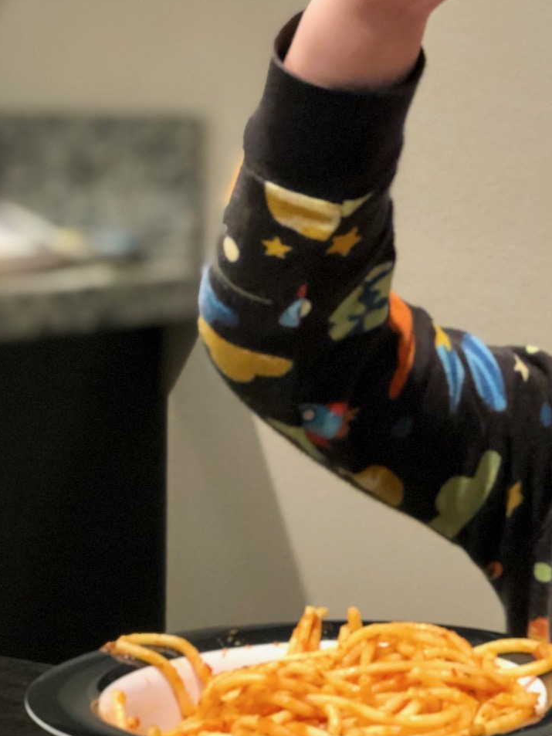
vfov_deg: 17.7
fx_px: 2338
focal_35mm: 110
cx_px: 518
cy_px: 157
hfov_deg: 13.3
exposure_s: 1/24
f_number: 2.4
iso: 160
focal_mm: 6
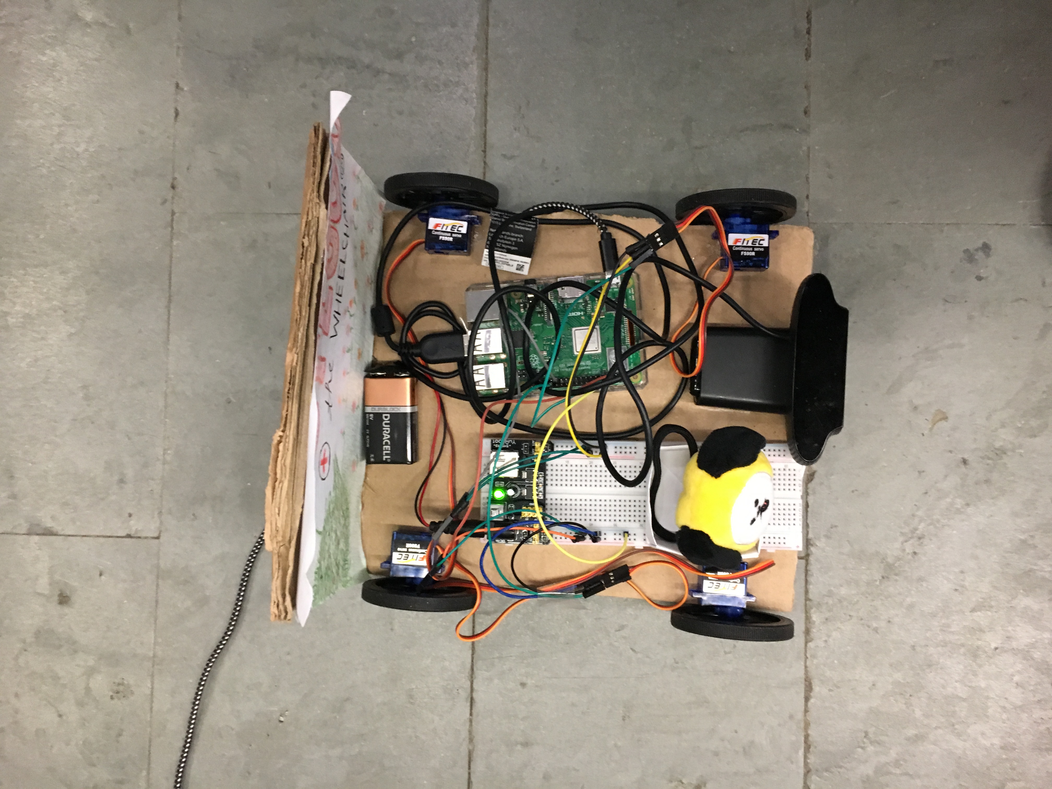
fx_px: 881
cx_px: 526
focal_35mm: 29
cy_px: 394
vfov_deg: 48.2
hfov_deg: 61.7
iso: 200
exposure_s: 1/15
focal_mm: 4.15
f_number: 2.2
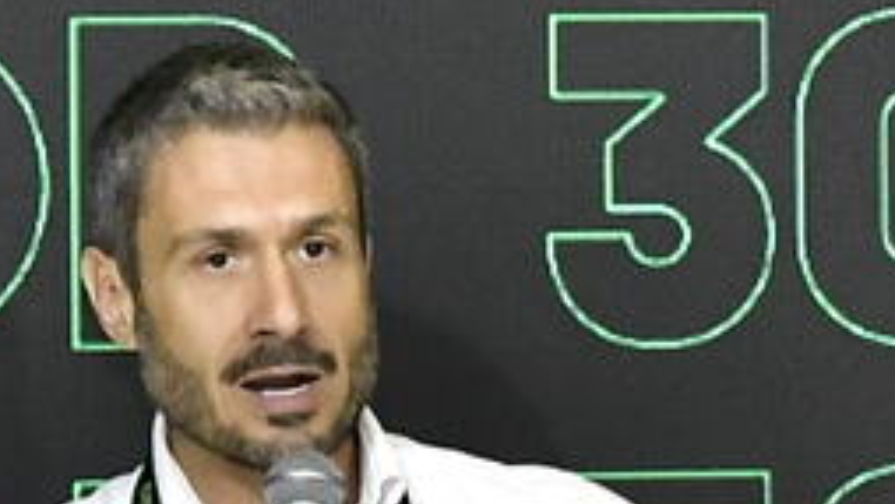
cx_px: 183
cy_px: 278
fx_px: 9020
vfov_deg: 3.2
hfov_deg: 5.7
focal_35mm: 380
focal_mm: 32
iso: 2000
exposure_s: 1/100
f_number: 5.6
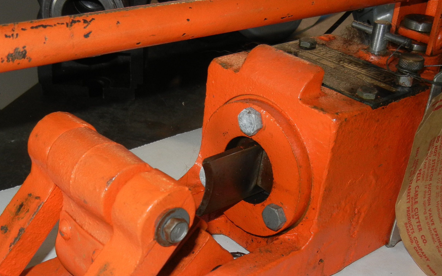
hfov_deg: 38.1
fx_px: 638
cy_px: 223
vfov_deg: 24.0
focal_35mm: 53
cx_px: 196
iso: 200
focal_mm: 5.4
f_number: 3.5
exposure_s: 1/30
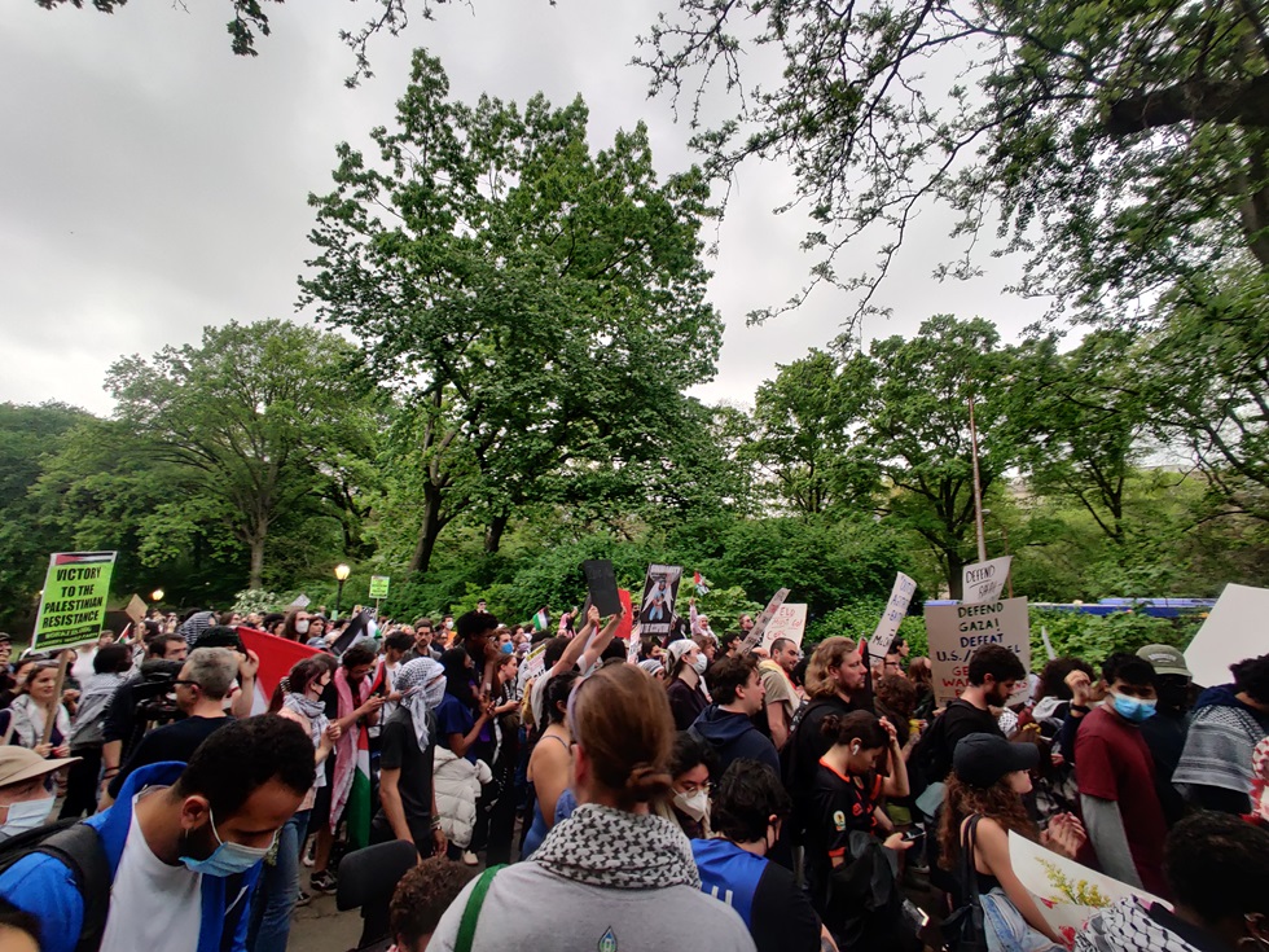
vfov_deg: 89.9
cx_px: 634
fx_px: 477
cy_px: 476
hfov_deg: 106.2
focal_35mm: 13
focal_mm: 2.25
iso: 320
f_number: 2.2
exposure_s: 1/100
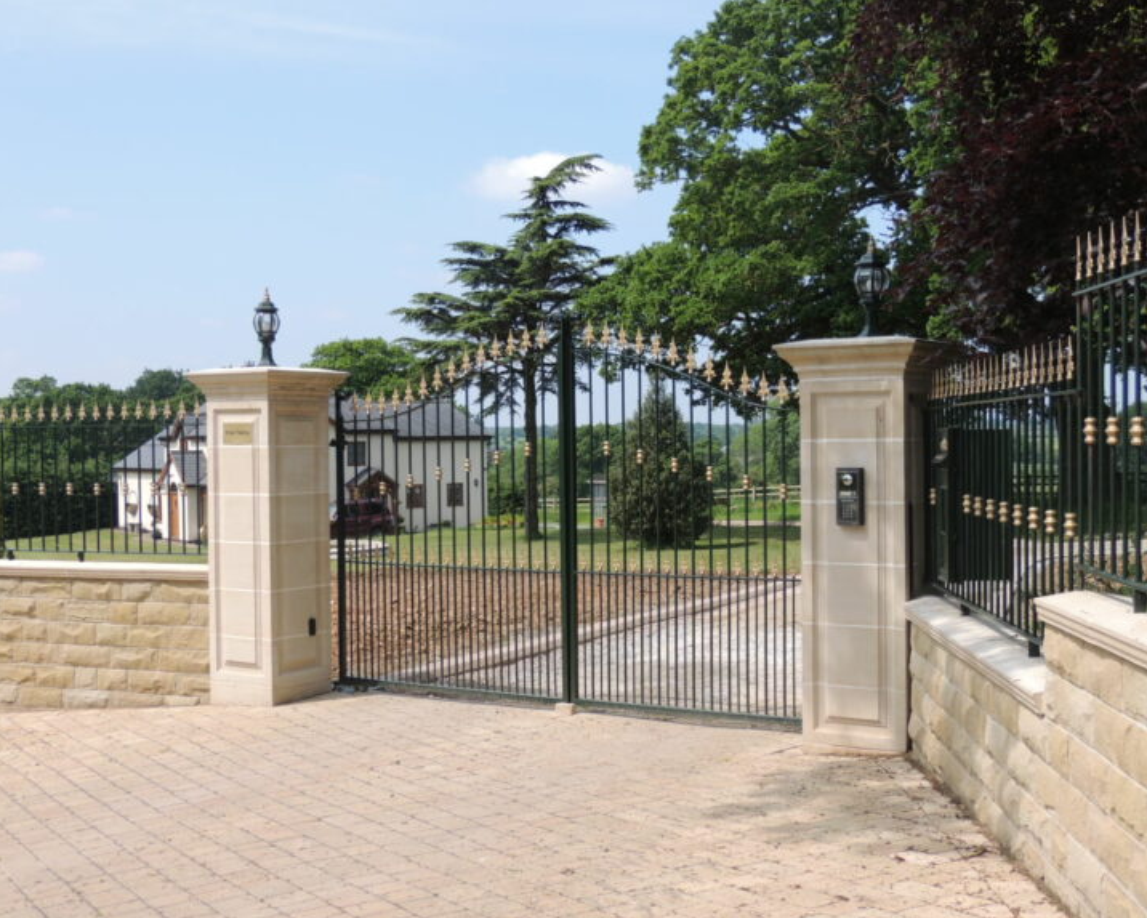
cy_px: 458
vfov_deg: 33.4
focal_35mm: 45
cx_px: 610
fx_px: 1528
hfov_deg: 41.1
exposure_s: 1/640
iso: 100
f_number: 3.4
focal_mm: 7.6
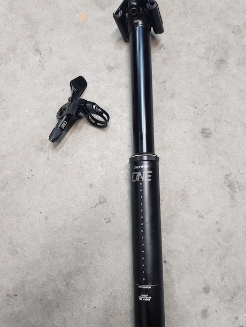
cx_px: 128
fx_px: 284
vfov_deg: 59.6
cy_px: 192
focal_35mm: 30
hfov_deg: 46.8
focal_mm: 5.4
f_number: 1.8
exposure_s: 1/120
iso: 400
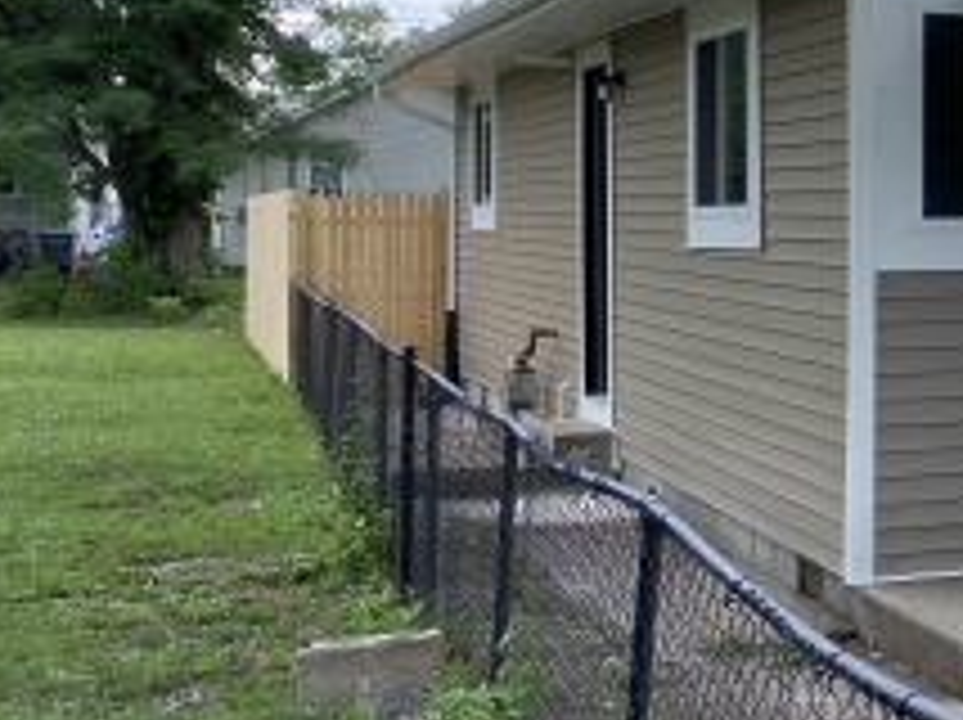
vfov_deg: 18.1
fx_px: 2251
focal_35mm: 81
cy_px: 202
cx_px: 1343
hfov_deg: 21.2
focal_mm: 4.25
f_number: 1.8
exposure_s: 1/666
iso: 32
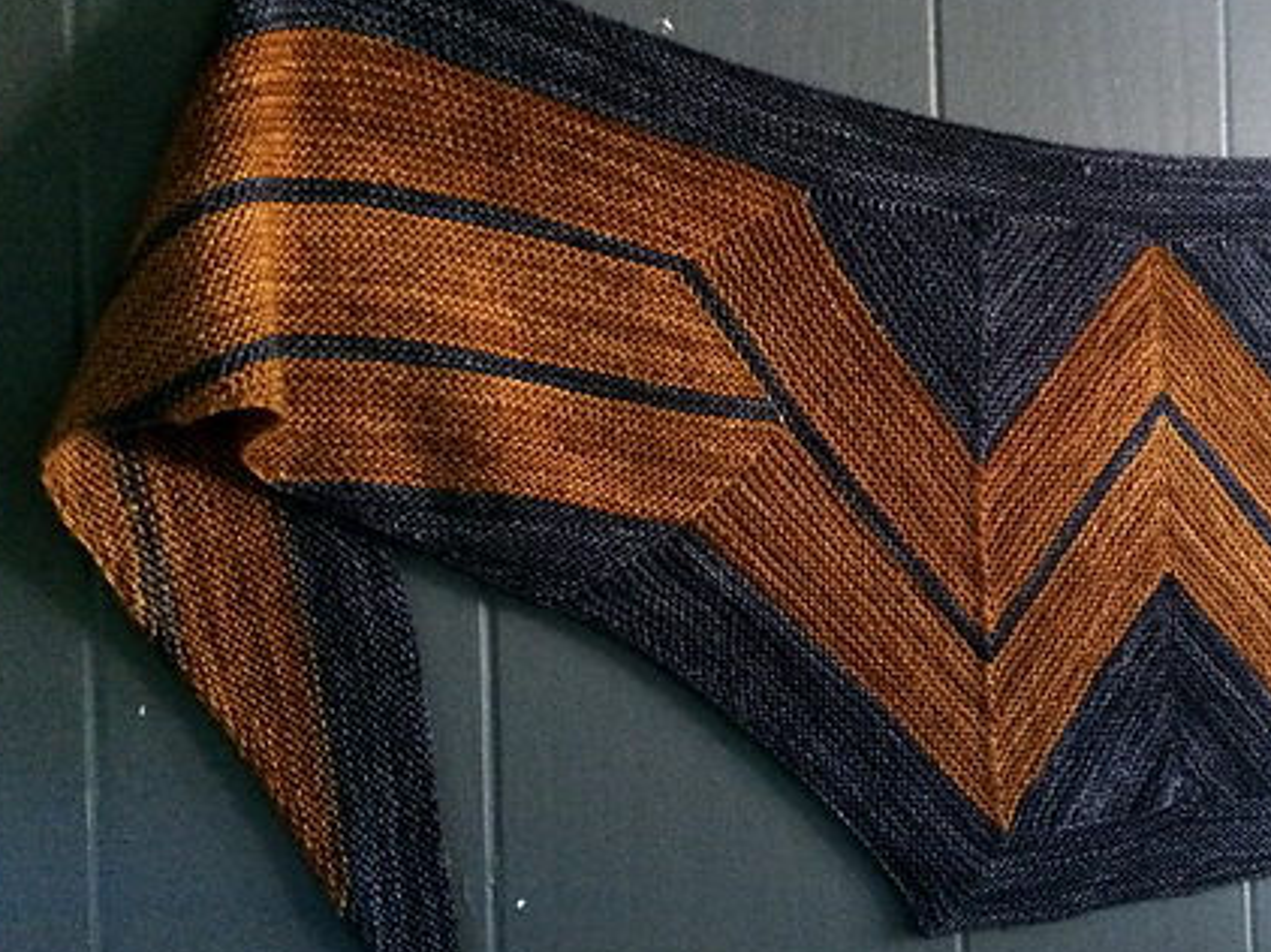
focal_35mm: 44
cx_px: 919
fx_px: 1615
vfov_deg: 32.8
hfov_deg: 41.9
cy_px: 464
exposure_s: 1/15
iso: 500
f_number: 2.2
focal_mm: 4.15
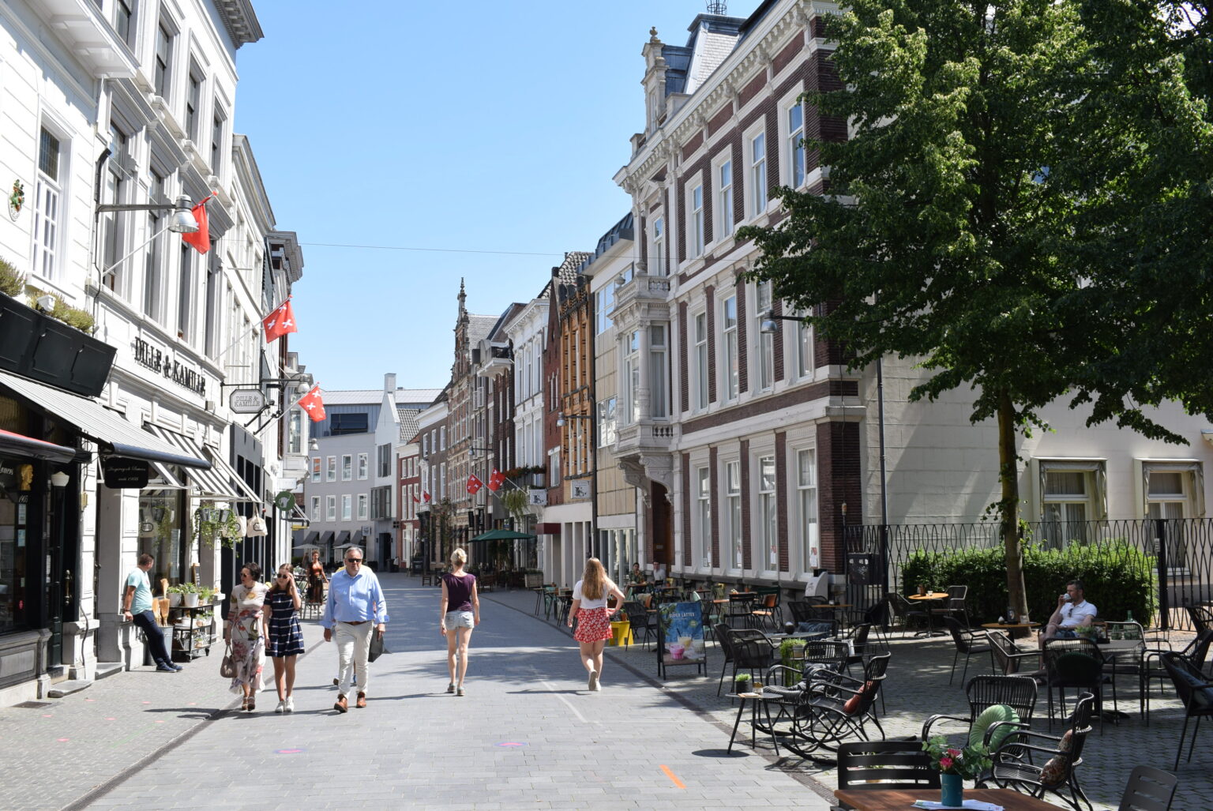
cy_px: 406
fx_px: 1214
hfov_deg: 53.1
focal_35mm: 36
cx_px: 606
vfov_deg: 36.9
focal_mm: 24
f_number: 8
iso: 200
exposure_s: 1/320
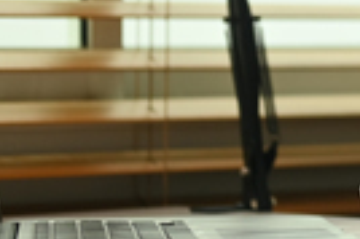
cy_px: -130
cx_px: 615
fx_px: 2197
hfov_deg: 9.0
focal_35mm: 220
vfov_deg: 6.1
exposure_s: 1/500
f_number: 2
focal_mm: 50
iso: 400
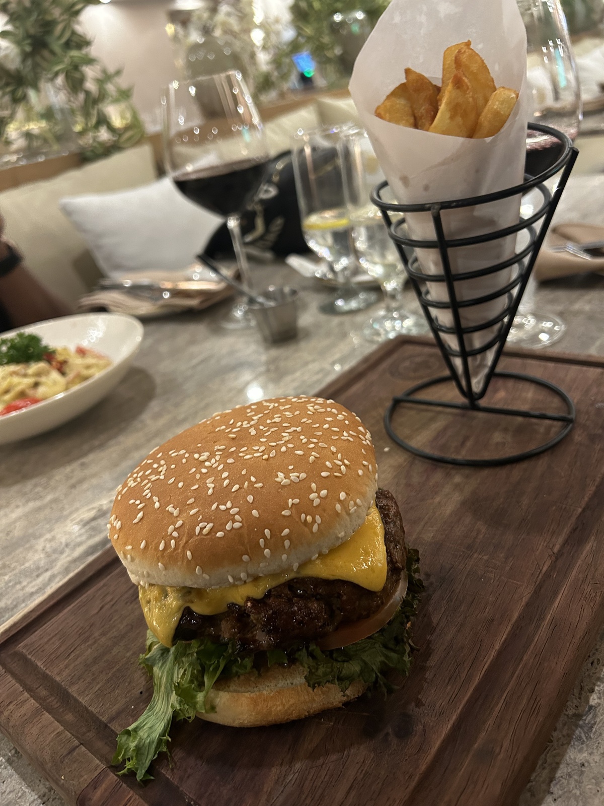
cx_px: 302
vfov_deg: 67.3
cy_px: 403
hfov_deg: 53.1
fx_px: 605
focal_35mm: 26
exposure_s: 1/33
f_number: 1.5
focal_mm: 5.7
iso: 400
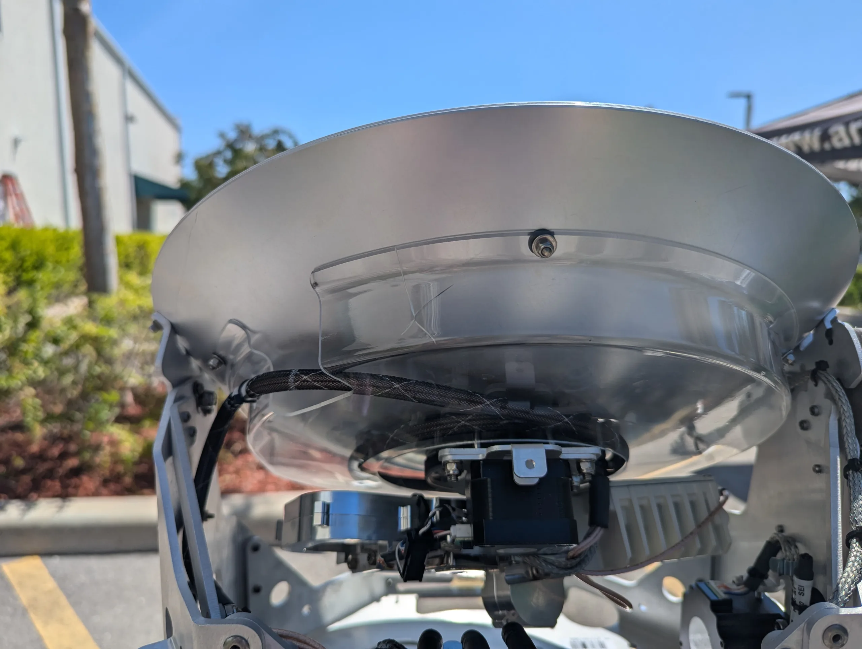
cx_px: 431
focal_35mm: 24
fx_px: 599
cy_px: 324
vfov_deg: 56.9
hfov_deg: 71.5
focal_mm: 6.81
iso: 47
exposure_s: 1/3774
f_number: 1.85
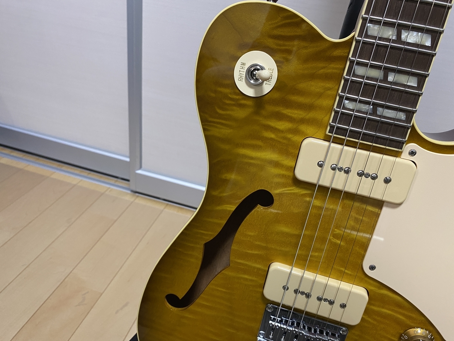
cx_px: 227
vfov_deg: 53.1
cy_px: 170
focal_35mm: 26
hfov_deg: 67.3
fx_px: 341
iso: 320
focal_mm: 4.25
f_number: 1.8
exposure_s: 1/51
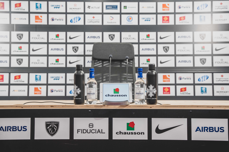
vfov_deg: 25.1
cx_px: 114
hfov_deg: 36.9
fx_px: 343
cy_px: 76
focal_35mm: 54
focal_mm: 53.9
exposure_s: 1/60
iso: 400
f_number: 4
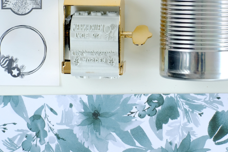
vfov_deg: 10.6
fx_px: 817
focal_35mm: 129
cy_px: 36
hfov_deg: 15.8
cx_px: 168
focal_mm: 35
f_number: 9
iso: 400
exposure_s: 1/4
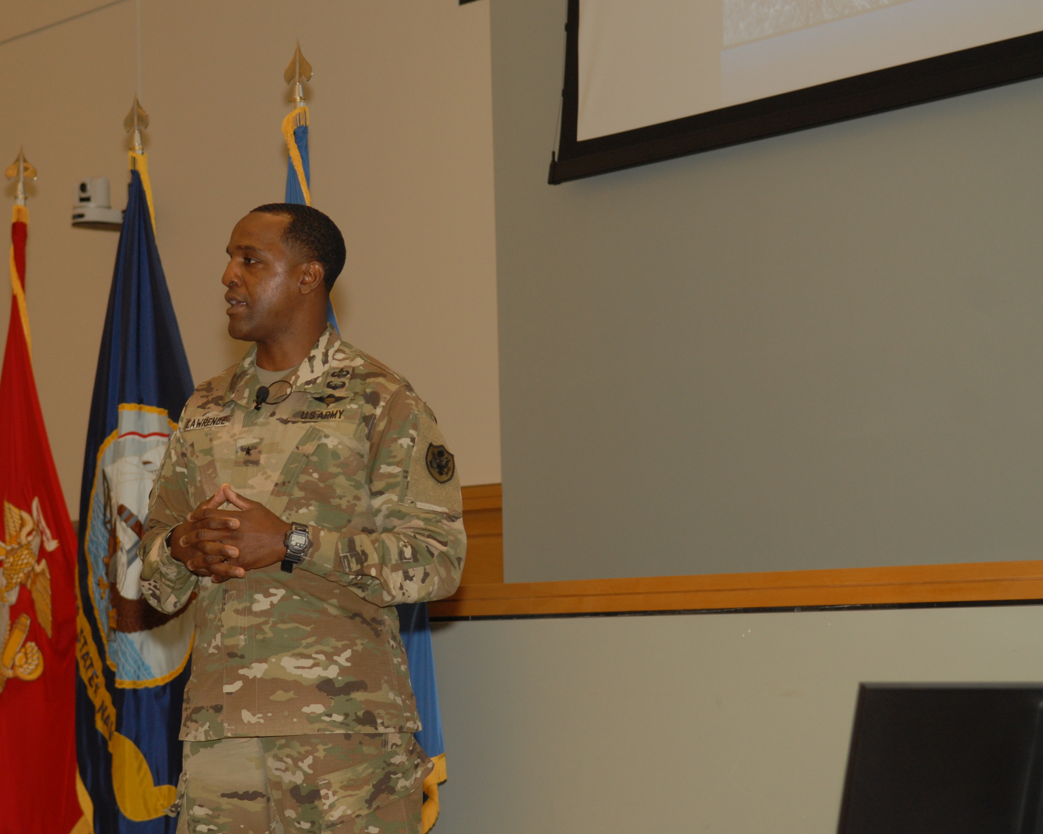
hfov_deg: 19.0
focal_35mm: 101
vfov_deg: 15.3
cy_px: 417
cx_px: 369
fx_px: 3106
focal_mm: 55
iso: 320
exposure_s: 1/80
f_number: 4
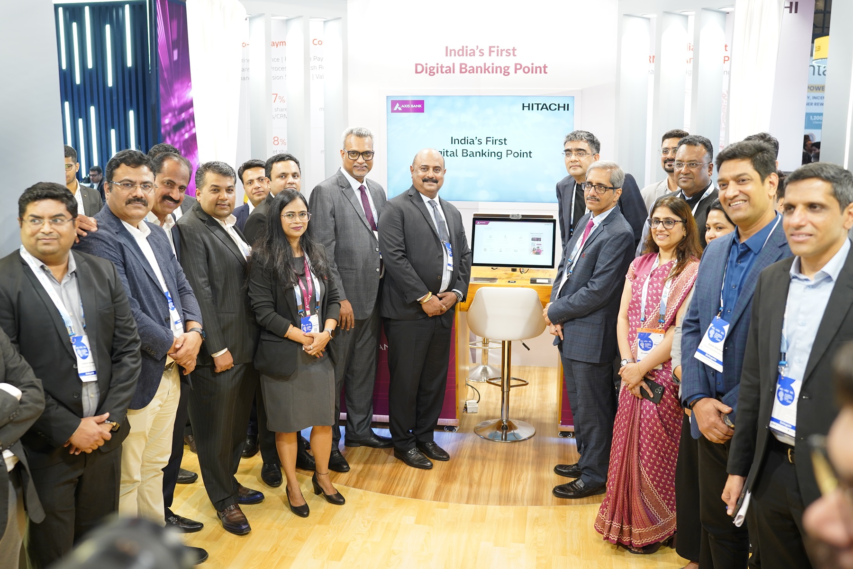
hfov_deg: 54.4
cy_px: 284
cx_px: 426
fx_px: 829
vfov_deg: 37.9
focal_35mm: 35
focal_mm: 35
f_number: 2.8
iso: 800
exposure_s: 1/200
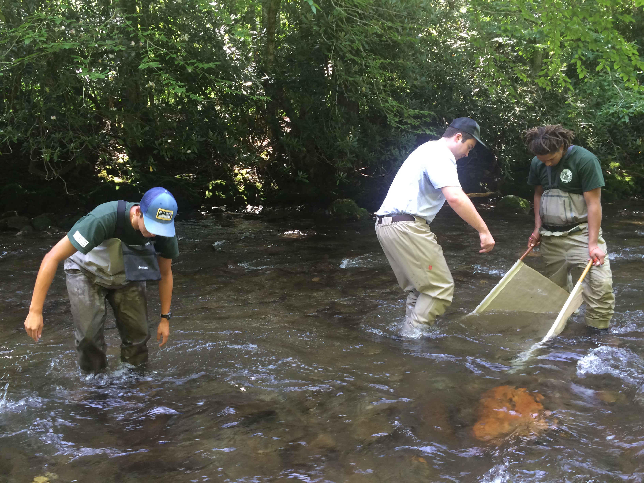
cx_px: 322
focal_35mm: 29
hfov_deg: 61.7
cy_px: 242
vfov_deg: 48.2
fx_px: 540
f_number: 2.2
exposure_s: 1/30
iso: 50
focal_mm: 4.15
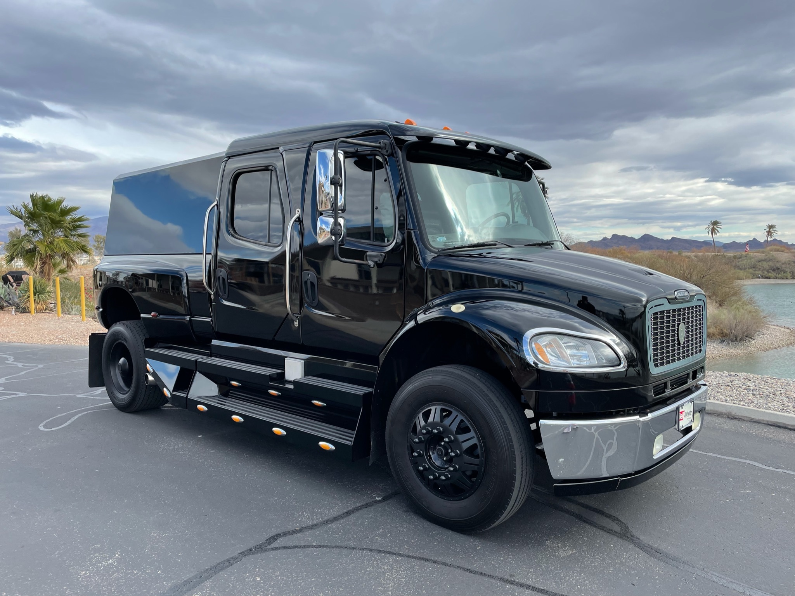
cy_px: 298
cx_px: 398
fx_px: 597
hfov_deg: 67.3
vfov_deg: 53.0
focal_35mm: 26
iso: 32
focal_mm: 4.2
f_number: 1.6
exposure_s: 1/1453
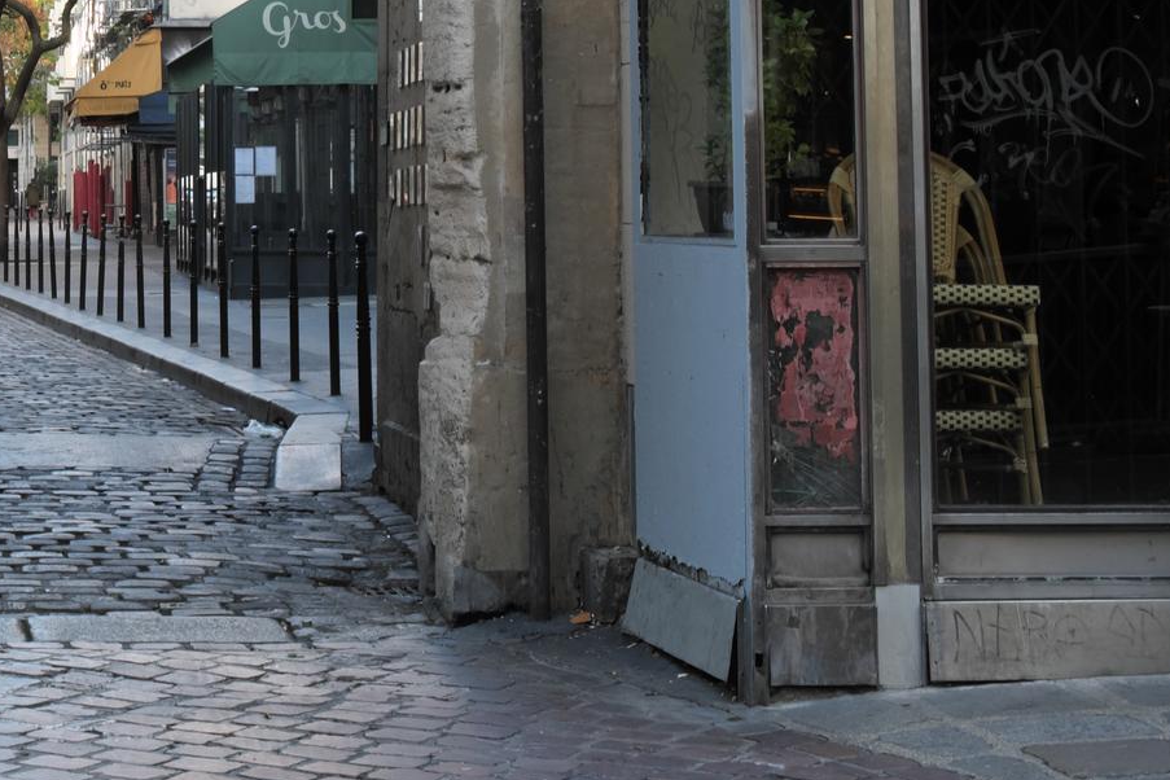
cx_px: -106
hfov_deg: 20.9
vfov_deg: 14.4
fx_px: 3022
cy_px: -32
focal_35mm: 93
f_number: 8
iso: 200
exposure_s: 1/30
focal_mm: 27.7
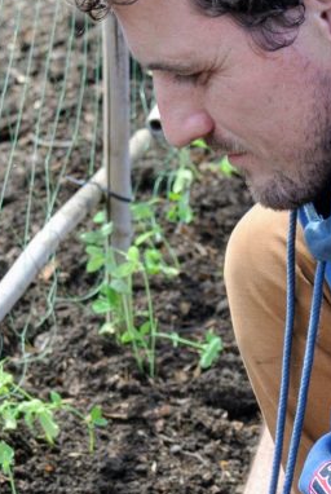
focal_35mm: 243
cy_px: 354
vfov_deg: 8.5
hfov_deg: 5.7
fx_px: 3339
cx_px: 169
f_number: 4
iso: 100
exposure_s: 1/250
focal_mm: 30
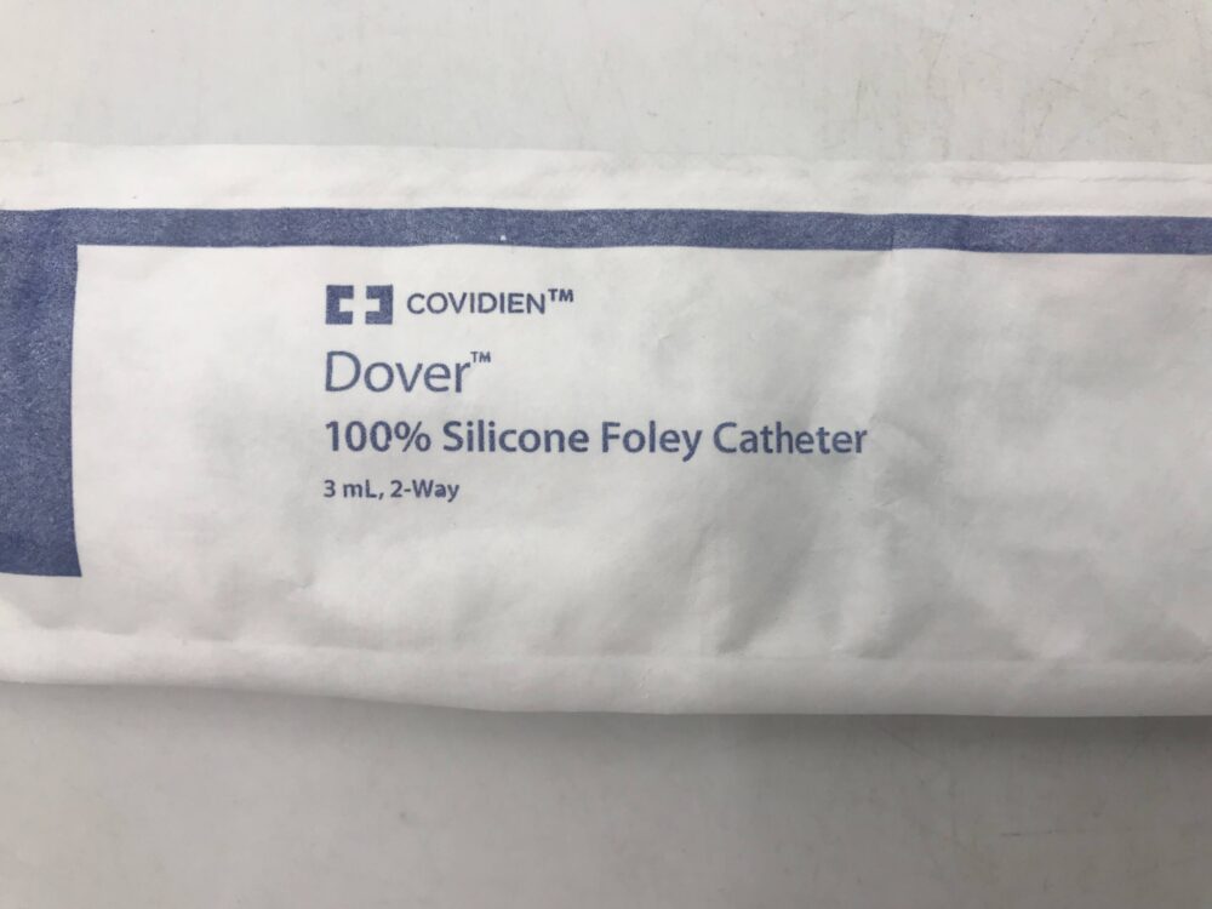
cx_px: 606
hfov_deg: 63.4
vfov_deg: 49.7
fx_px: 980
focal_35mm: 28
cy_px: 454
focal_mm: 3.99
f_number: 1.8
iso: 20
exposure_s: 1/253
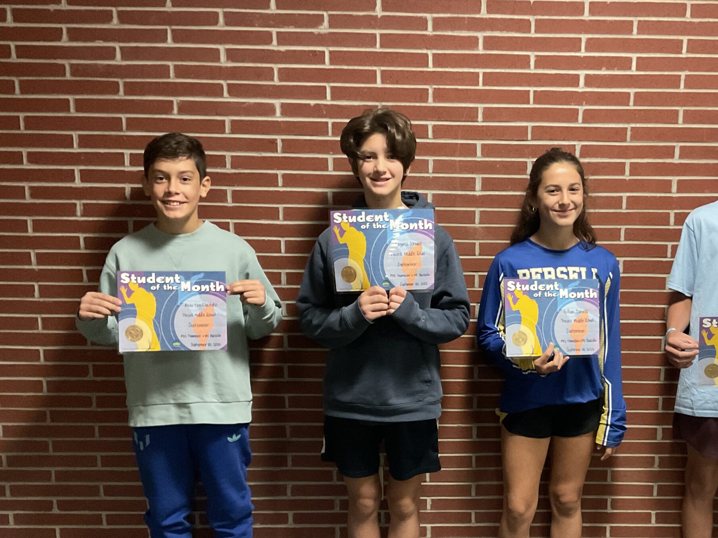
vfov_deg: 34.9
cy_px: 345
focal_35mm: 41
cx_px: 473
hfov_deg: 45.2
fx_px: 850
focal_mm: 3
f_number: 1.8
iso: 400
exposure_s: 1/30
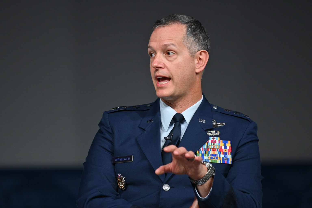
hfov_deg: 6.9
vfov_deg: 4.6
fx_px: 2600
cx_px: 156
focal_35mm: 300
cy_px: 104
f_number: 2.8
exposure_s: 1/320
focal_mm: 200
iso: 800
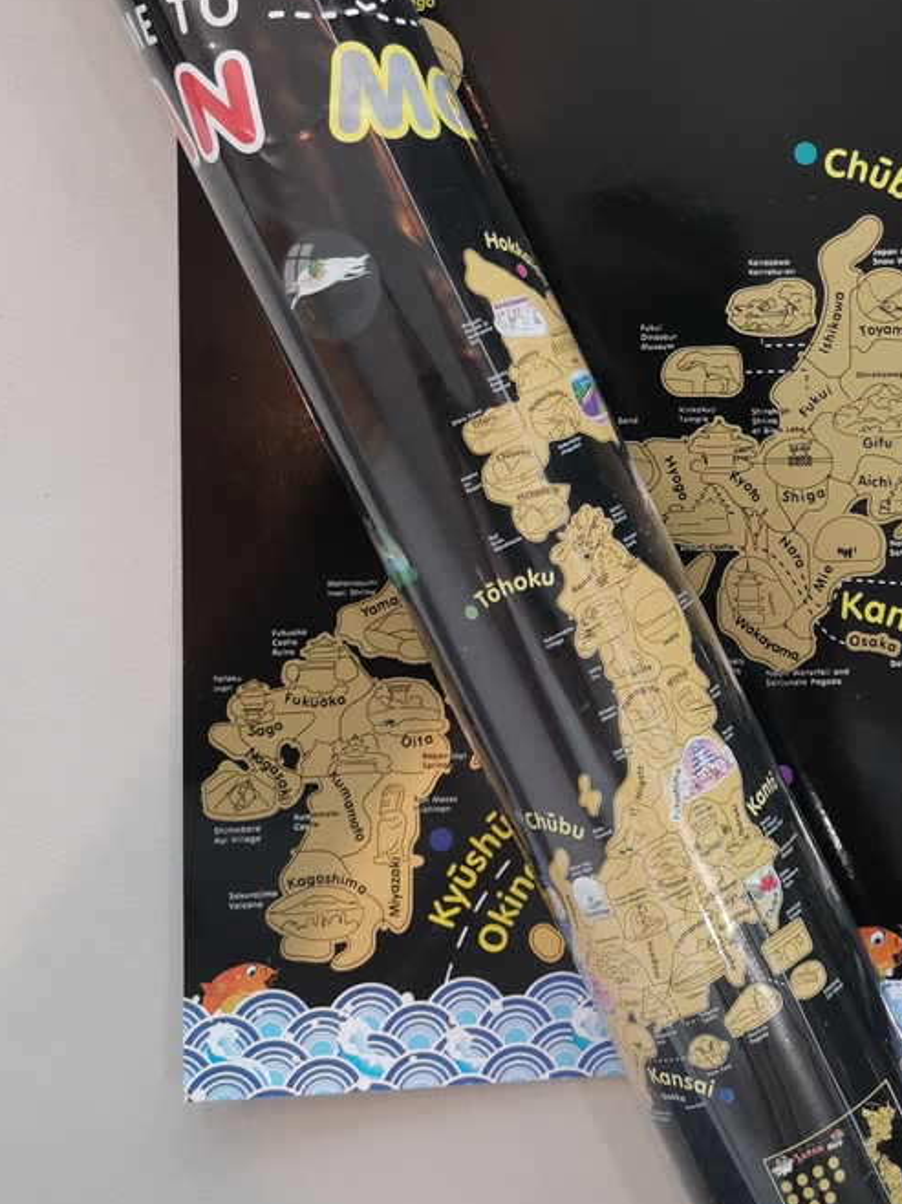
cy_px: 320
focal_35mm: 55
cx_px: 766
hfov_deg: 25.9
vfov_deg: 34.3
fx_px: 1912
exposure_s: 1/100
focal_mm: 5.56
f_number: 1.6
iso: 160
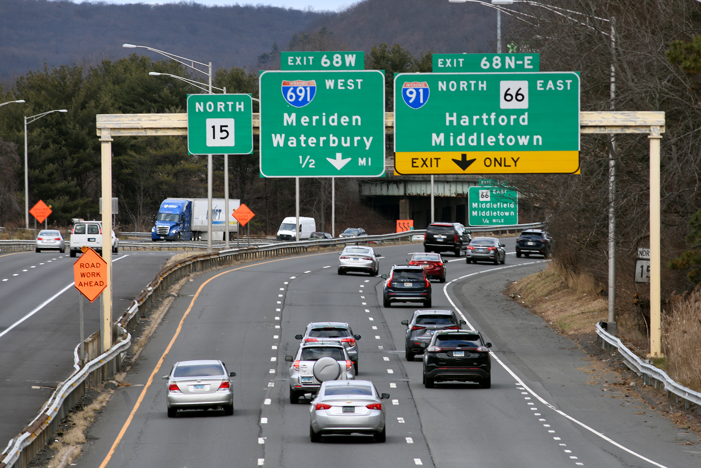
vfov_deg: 4.6
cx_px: 350
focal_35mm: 300
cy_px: 234
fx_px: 5841
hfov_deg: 6.9
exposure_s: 1/125
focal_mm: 300
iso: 200
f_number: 8
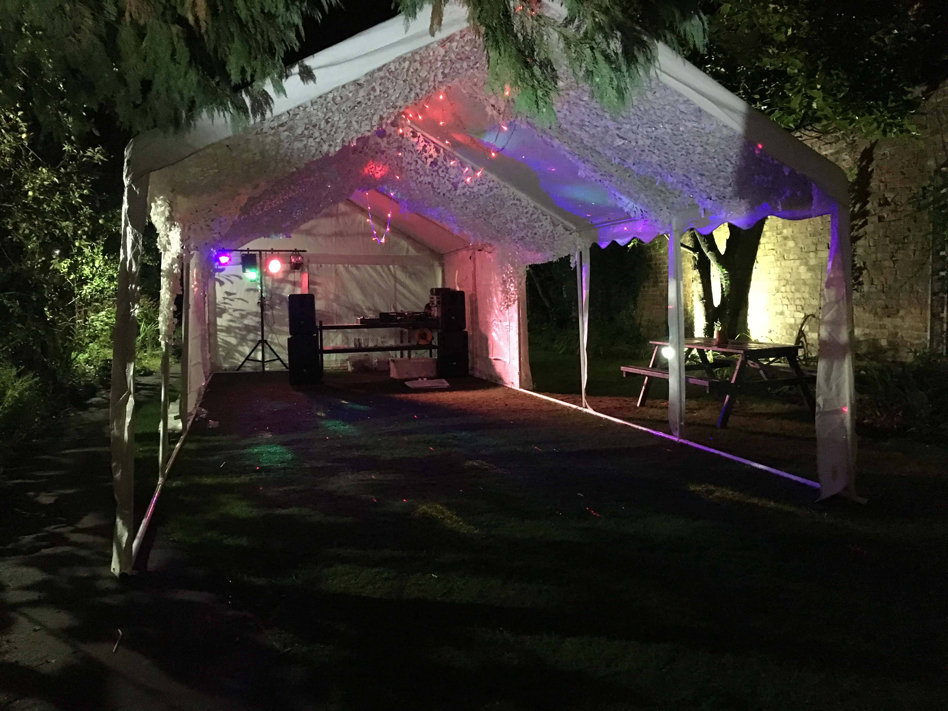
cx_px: 474
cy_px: 356
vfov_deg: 48.2
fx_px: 794
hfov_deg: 61.7
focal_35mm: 29
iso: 800
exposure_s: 1/17
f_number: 2.2
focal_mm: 4.15
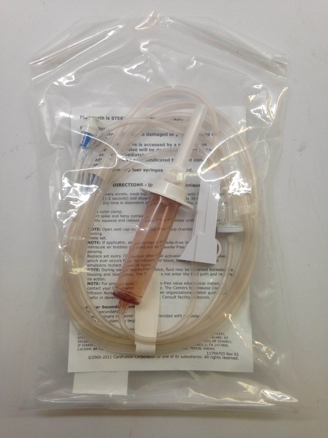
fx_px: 417
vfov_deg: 55.4
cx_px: 164
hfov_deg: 42.9
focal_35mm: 33
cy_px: 219
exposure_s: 1/120
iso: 80
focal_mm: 4.12
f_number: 2.4
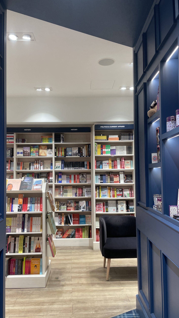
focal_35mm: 29
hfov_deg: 40.1
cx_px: 81
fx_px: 245
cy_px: 159
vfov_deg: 66.1
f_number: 1.6
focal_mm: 4.2
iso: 64
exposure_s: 1/100
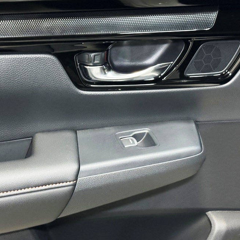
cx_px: 99
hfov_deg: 25.7
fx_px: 526
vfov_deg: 25.7
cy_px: 113
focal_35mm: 67
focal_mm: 6.86
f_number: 1.78
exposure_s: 1/30
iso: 640
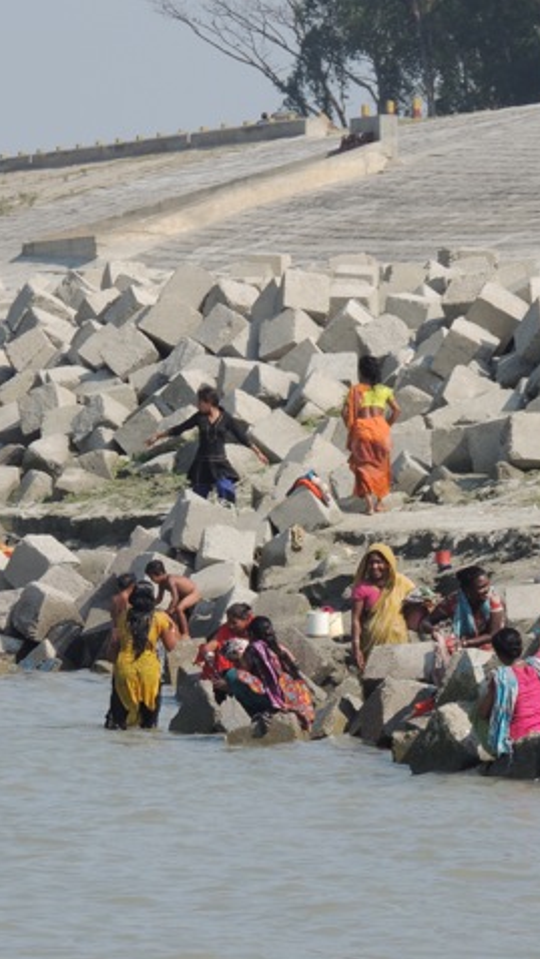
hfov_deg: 3.3
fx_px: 9288
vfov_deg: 5.9
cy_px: 480
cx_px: 369
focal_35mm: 365
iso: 100
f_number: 4.7
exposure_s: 1/500
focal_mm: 44.5
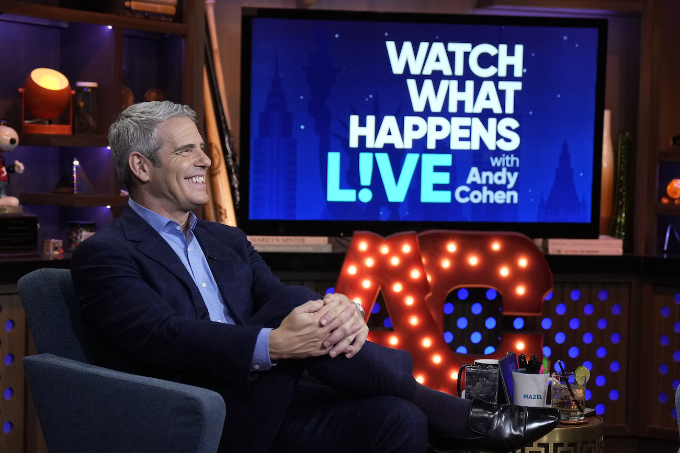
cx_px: 340
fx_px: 1473
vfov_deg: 17.5
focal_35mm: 78
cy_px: 226
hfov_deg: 26.0
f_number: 2.8
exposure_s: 1/160
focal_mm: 52
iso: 2500
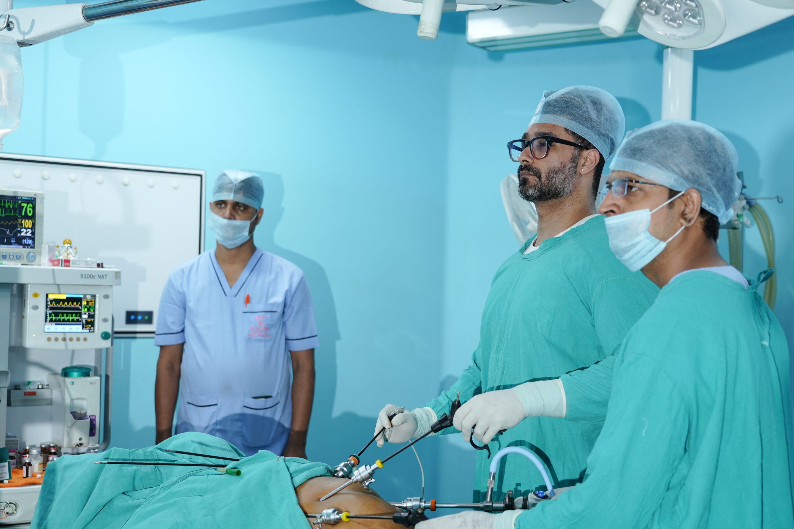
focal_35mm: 49
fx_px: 1081
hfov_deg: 40.3
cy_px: 264
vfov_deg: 27.5
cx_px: 397
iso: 640
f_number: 4
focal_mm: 49
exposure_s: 1/50
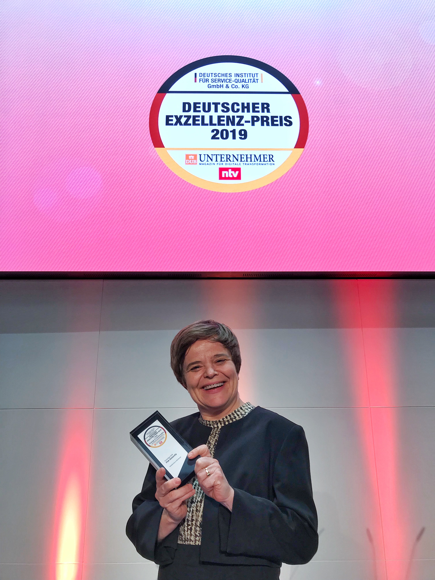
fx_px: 469
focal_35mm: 28
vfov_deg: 63.4
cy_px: 290
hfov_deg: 49.7
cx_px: 218
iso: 20
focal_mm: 3.99
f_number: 1.8
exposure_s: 1/45
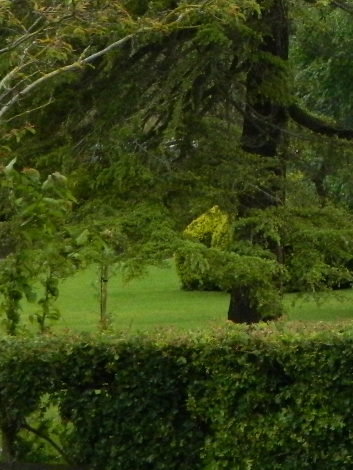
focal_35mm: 327
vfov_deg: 6.1
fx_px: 4446
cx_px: 506
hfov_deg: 4.5
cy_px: 61
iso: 400
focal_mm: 18.6
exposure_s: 1/320
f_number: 4.5
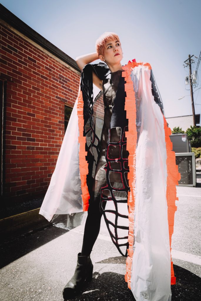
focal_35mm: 20
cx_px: 100
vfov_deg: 83.9
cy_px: 150
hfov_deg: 62.0
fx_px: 167
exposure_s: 1/250
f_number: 8
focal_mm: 20
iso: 100
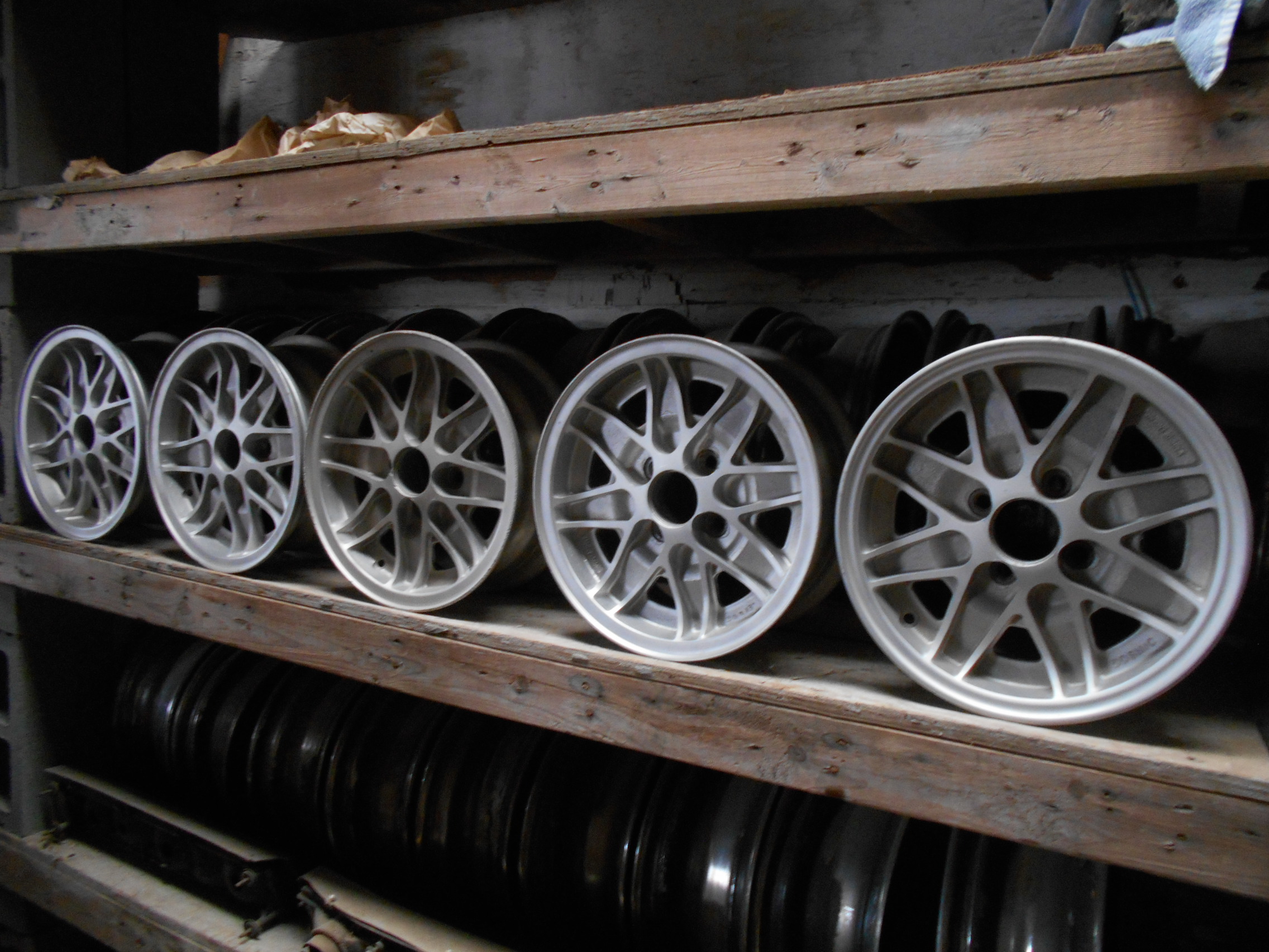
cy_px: 476
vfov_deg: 53.1
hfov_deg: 67.3
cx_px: 634
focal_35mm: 26
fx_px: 953
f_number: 3.2
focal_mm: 4.6
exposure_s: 1/20
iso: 400
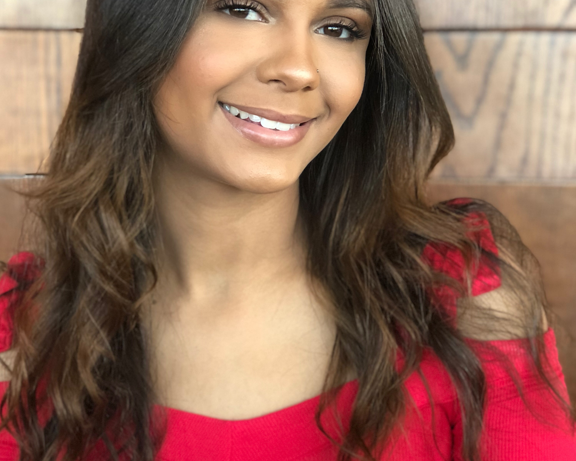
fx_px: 1279
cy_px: 143
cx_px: 288
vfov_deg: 20.3
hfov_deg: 25.4
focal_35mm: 75
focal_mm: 6.6
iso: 200
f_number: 2.8
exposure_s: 1/60
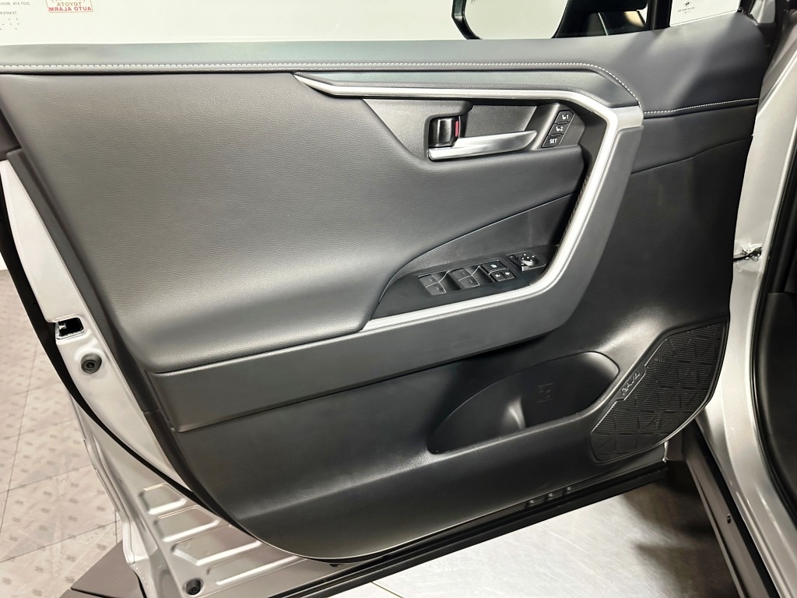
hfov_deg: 71.6
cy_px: 299
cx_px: 398
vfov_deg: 56.8
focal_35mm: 24
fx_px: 553
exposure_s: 1/60
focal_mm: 6.86
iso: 800
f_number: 1.78
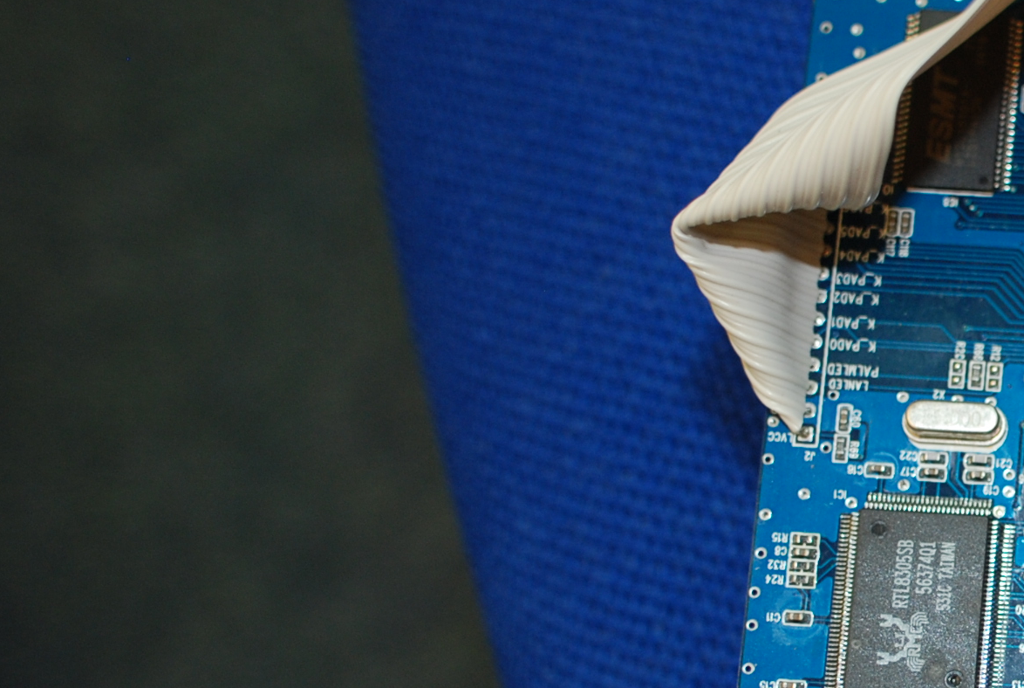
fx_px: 2109
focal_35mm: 74
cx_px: 1188
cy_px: 519
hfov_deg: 24.9
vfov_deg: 18.4
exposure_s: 1/60
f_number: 2.8
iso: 200
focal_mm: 20
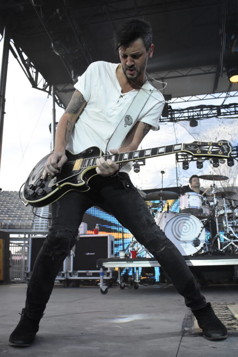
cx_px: 119
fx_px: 342
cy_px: 178
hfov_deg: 38.3
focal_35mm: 34
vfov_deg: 55.1
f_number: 4.5
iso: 4000
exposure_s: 1/2000
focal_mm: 23
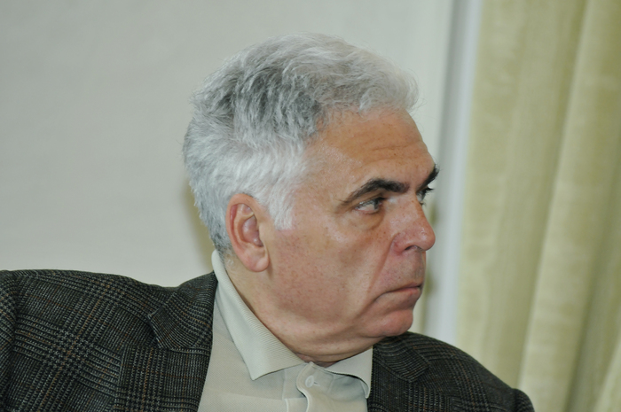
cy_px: 206
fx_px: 5169
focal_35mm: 300
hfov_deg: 6.9
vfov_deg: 4.6
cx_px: 310
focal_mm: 200
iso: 800
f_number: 4
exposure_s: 1/125
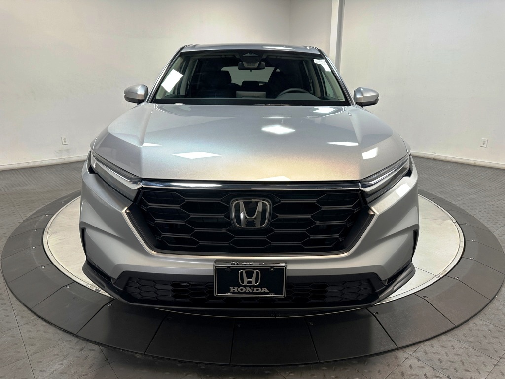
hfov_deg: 71.6
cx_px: 252
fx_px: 350
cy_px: 190
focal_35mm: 24
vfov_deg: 56.8
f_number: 1.78
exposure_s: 1/60
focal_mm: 6.86
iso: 200
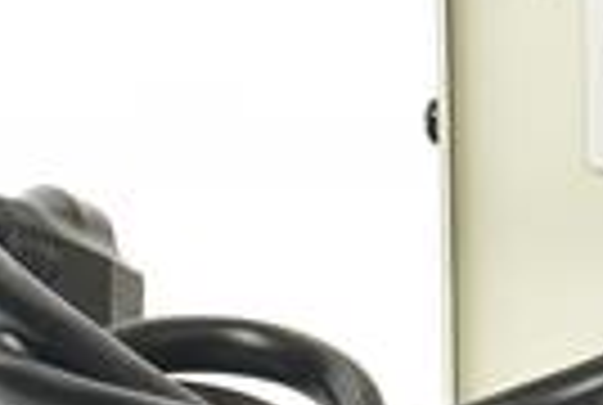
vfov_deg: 5.1
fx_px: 4499
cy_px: 45
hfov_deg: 7.5
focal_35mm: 268
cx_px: 1053
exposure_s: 1/200
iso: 200
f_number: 13
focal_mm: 40
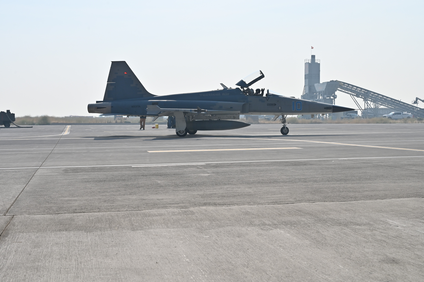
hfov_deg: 41.1
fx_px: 565
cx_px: 212
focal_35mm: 48
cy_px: 141
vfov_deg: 28.0
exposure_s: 1/2000
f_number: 10
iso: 400
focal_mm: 48
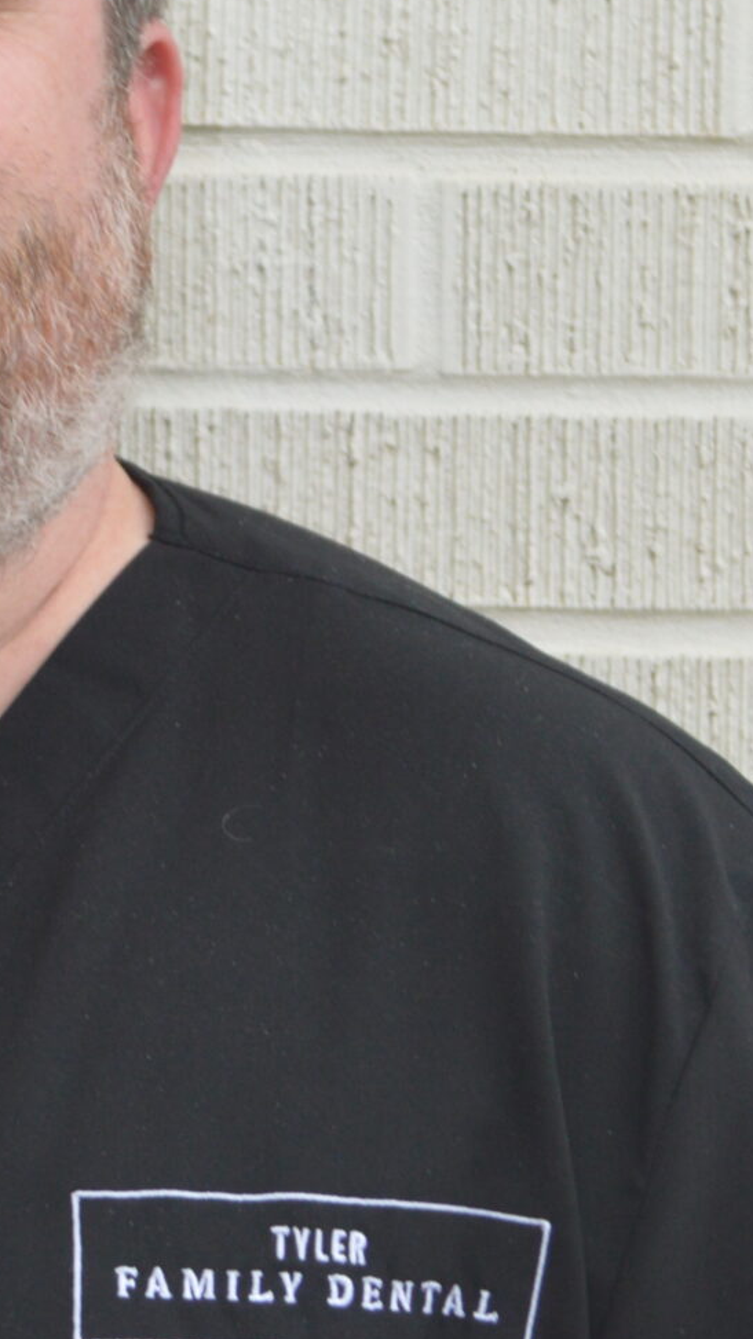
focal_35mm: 166
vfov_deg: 12.9
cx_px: -224
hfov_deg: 7.2
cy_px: 367
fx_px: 5895
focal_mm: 38
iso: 400
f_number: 5
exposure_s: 1/60
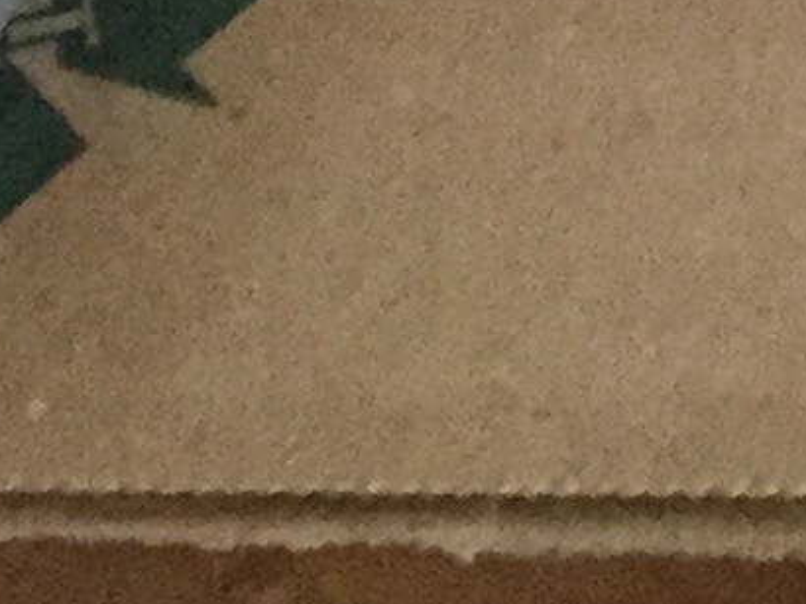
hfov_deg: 7.8
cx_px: 1415
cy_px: -1460
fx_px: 5748
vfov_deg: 5.5
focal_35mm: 247
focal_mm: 3.3
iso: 200
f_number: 2.4
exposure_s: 1/24
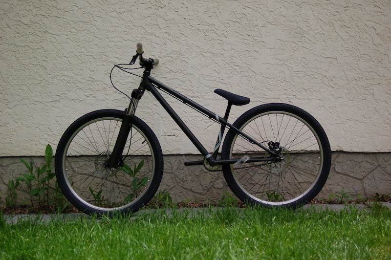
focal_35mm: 52
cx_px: 196
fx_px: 570
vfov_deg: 25.7
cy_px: 130
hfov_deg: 37.9
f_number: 2
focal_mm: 35
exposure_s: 1/4000
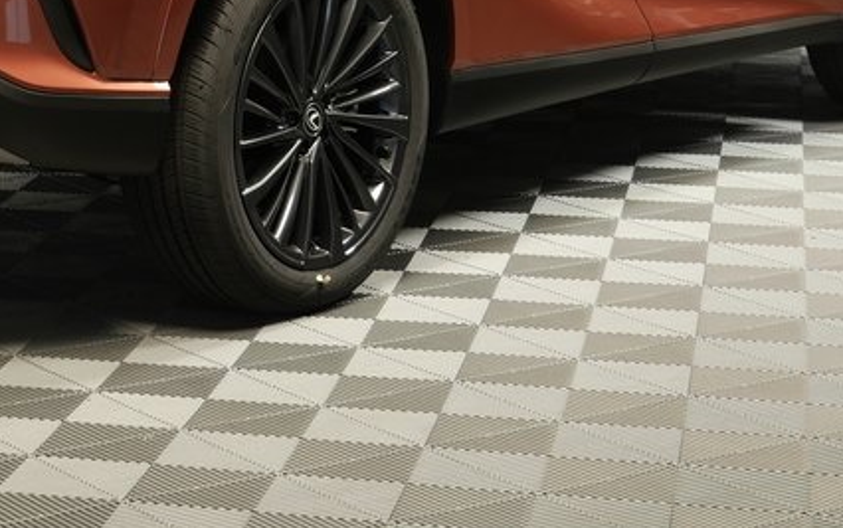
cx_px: 123
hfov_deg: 18.4
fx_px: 2575
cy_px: -45
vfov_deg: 11.6
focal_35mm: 112
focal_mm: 22
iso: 250
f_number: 4.5
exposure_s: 1/250
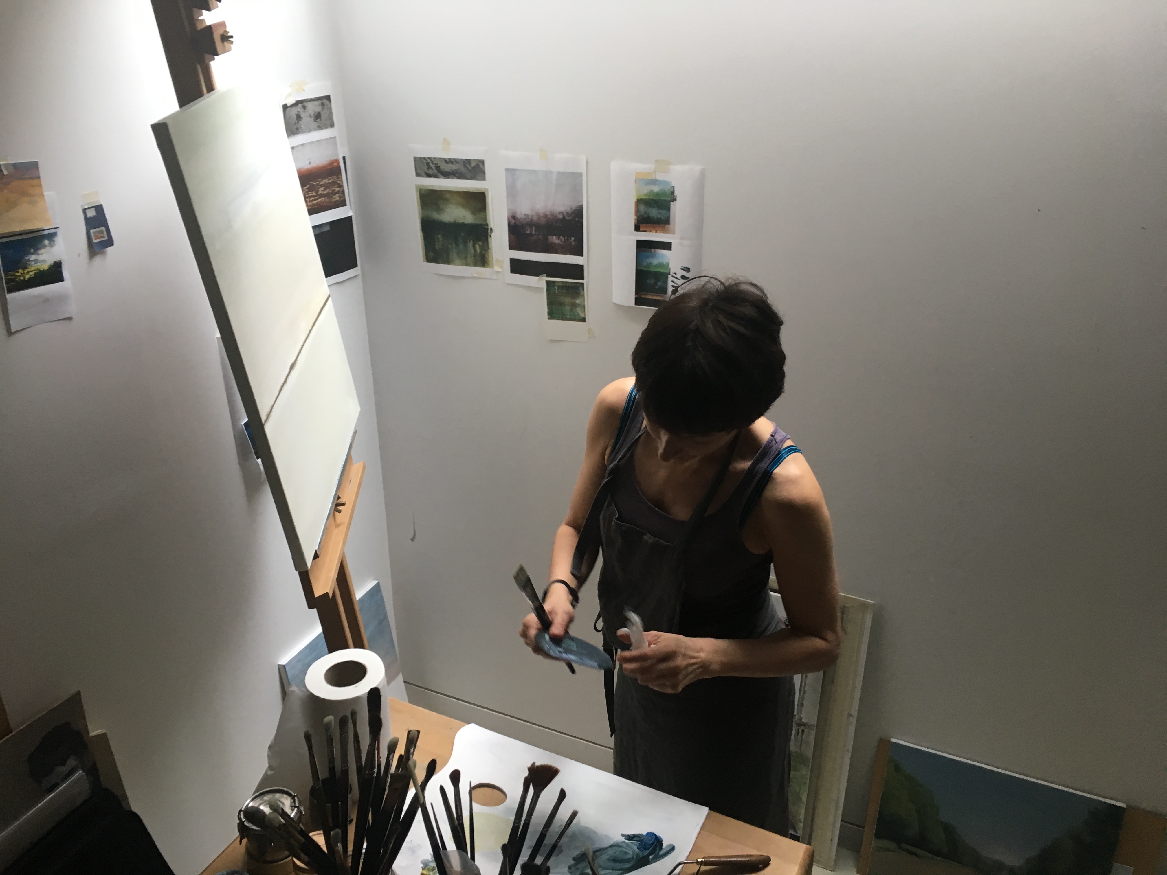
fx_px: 978
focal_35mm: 29
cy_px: 438
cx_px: 584
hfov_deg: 61.7
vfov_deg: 48.2
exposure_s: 1/33
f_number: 2.2
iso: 100
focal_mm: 4.15
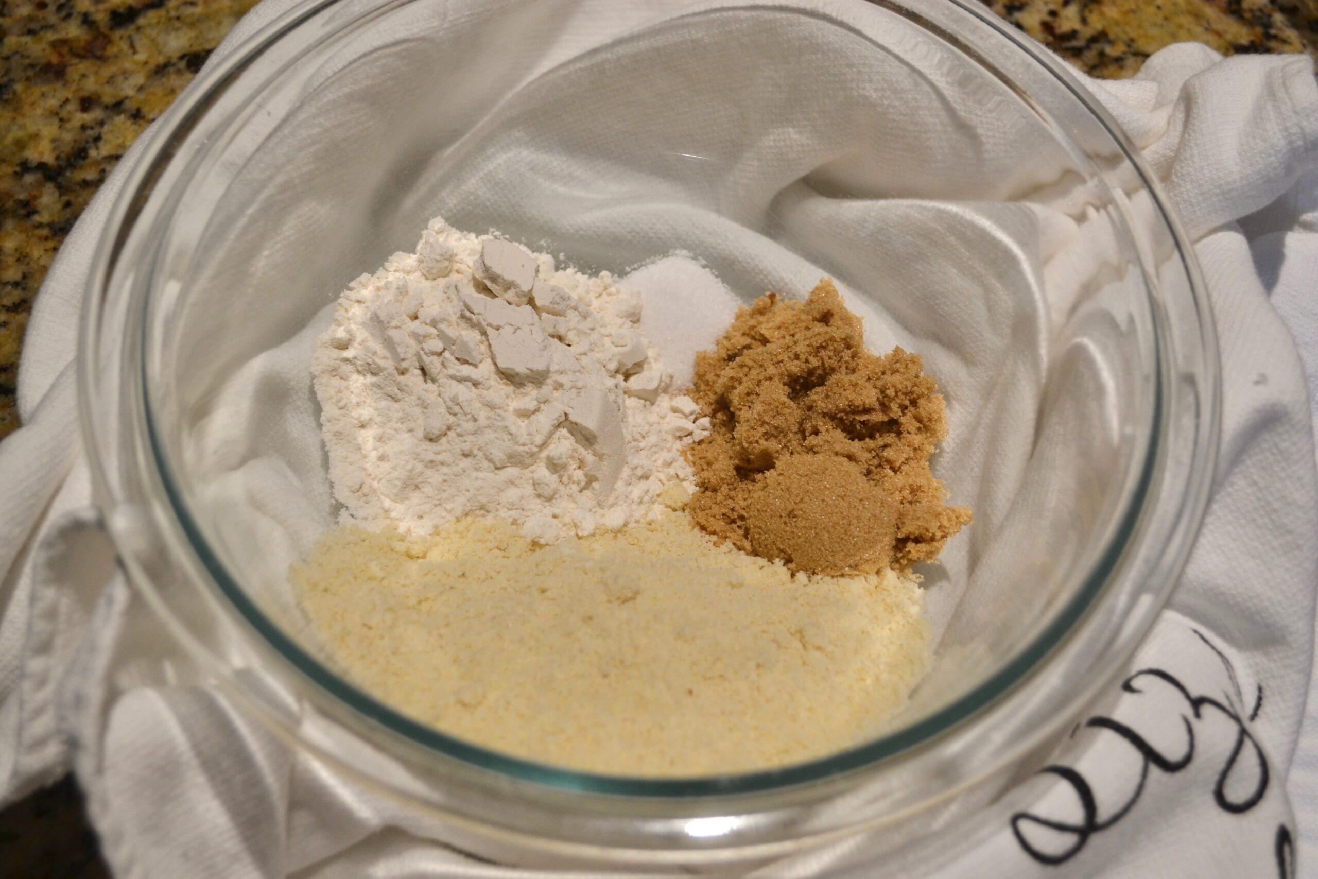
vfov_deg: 30.9
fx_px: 1593
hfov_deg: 45.0
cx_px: 659
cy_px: 440
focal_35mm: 44
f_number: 4.5
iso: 400
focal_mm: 29
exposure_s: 1/60
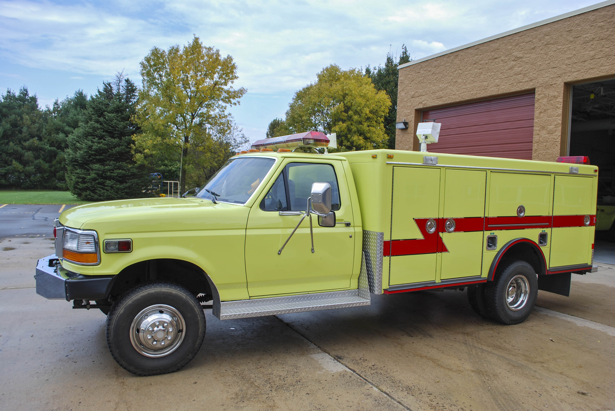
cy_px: 206
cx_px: 308
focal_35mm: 27
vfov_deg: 48.0
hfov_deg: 67.3
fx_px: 462
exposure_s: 1/160
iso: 100
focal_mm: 18
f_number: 6.3
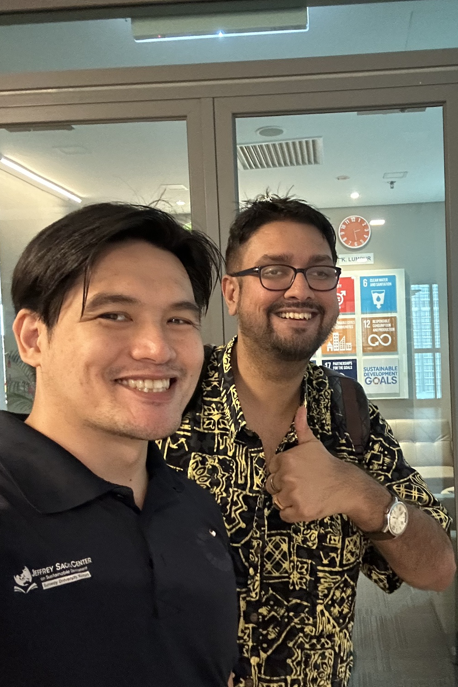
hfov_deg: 40.4
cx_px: 318
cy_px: 344
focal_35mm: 32
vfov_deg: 58.7
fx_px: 610
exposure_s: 1/25
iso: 640
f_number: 1.9
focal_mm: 2.69
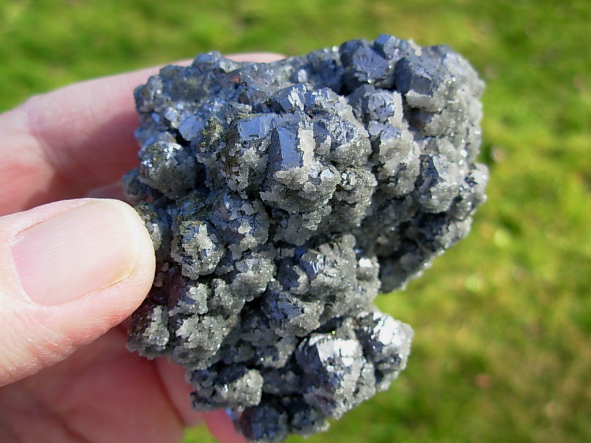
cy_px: 222
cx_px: 296
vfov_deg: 37.7
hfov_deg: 49.0
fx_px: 649
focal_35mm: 38
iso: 50
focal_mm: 6.3
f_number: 2.9
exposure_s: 1/279
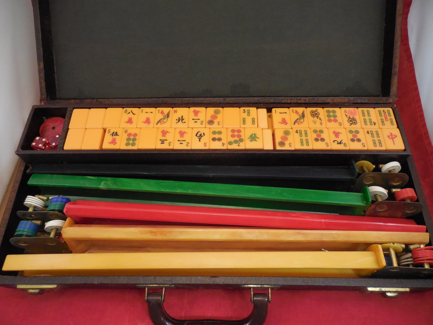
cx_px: 216
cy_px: 162
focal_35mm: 25
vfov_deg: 54.9
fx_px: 313
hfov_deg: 69.4
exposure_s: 1/60
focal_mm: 4.5
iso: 800
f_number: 3.3
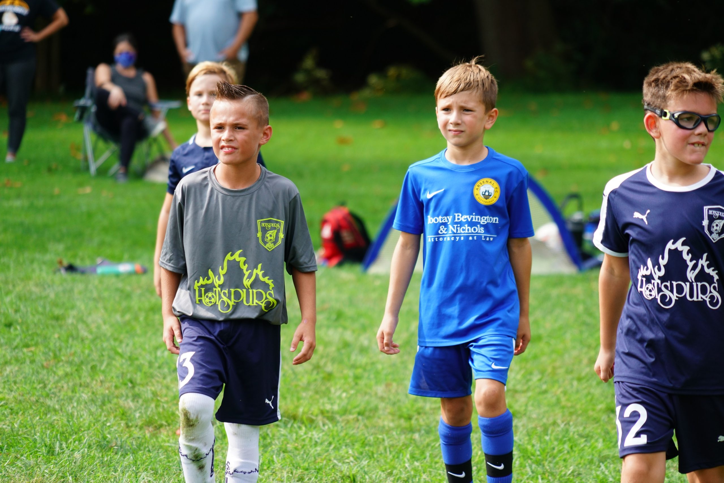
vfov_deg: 5.7
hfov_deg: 8.6
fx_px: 4827
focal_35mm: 240
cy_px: 242
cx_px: 362
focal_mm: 240
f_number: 6.3
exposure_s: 1/640
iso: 640
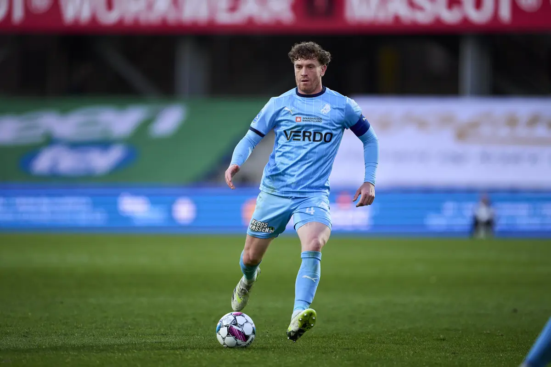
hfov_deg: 5.2
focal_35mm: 400
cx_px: 276
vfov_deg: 3.4
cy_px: 184
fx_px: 6122
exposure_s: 1/2000
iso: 2500
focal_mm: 400
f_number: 2.8
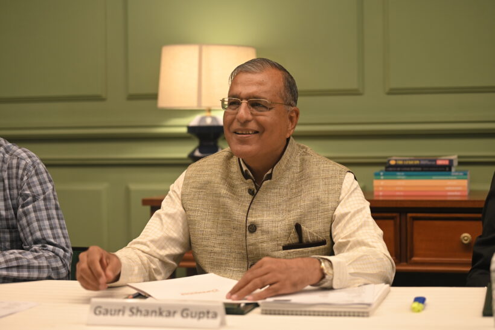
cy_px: 165
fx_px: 1100
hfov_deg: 25.4
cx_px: 248
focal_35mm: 80
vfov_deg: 17.0
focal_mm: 80
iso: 640
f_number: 3.2
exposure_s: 1/125
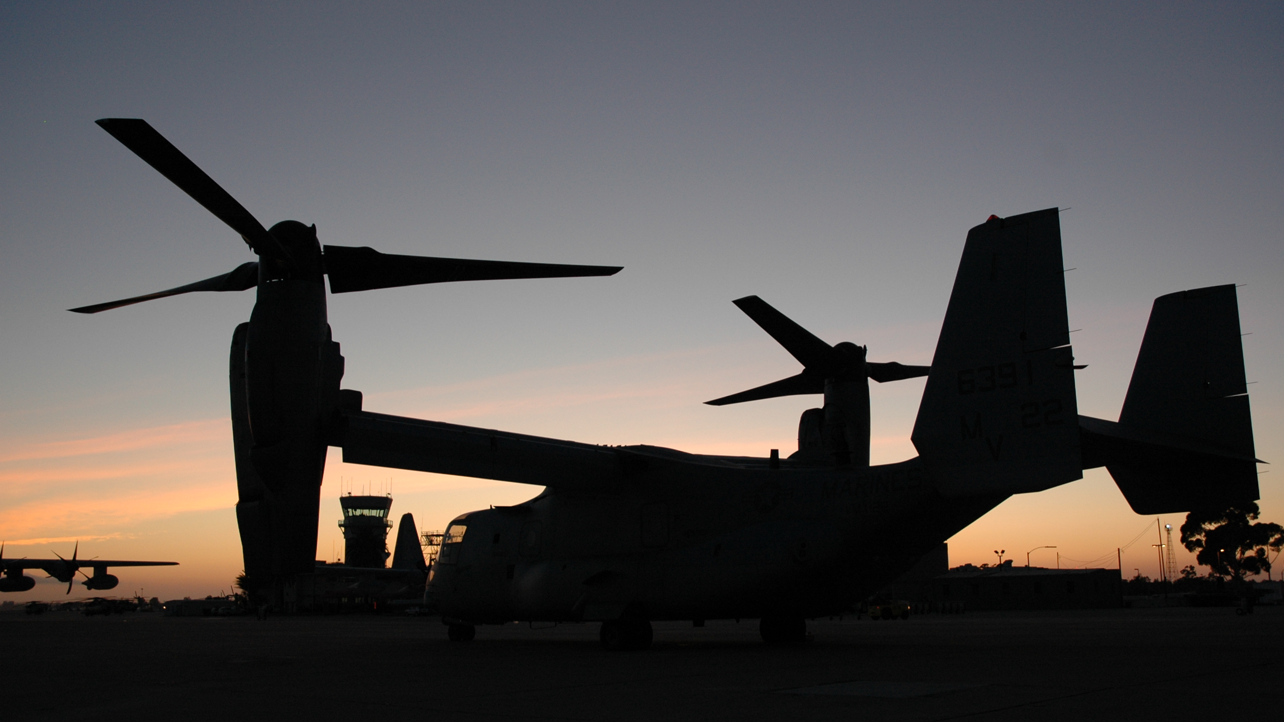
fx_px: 1294
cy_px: 387
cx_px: 644
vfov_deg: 31.2
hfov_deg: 52.8
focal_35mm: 38
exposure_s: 1/80
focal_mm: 24
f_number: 4.5
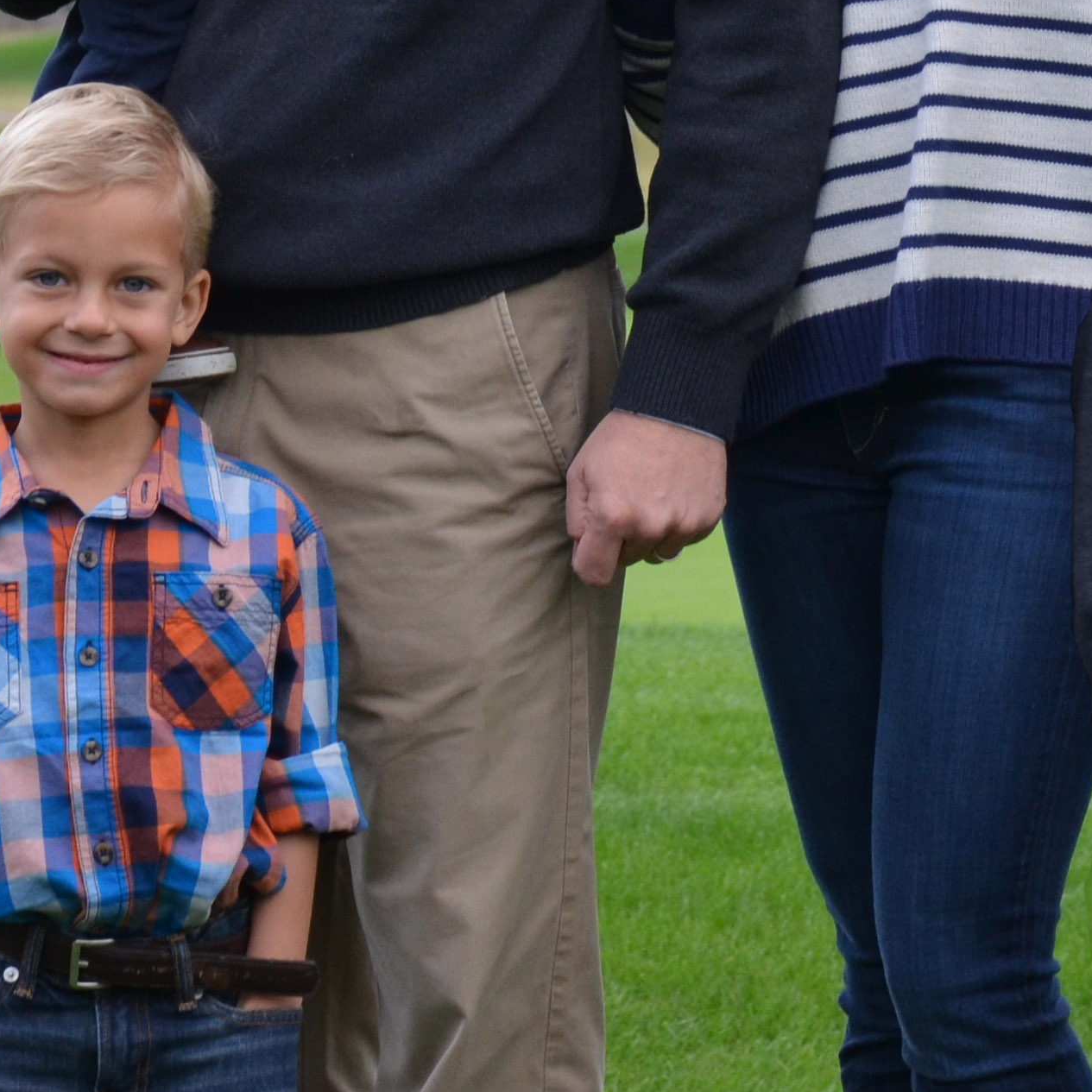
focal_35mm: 327
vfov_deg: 5.3
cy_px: -102
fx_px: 11671
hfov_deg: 5.4
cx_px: 875
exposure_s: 1/320
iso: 400
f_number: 5.3
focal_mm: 66
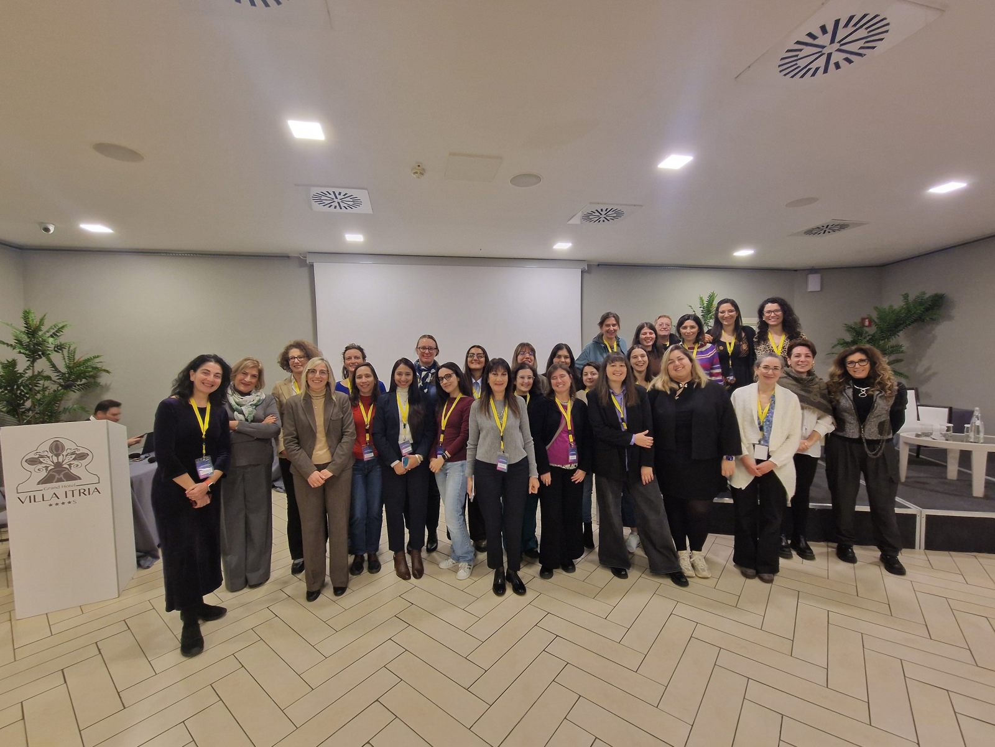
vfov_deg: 89.9
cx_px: 498
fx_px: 374
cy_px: 374
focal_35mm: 13
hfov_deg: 106.2
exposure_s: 1/33
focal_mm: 2.2
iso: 320
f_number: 2.2
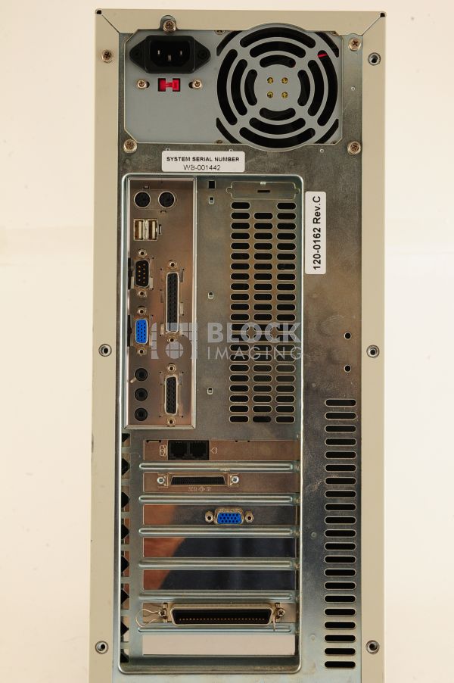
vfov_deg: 39.6
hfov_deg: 27.0
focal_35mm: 50
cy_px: 342
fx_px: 947
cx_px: 227
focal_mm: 50
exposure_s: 1/125
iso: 1600
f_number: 13
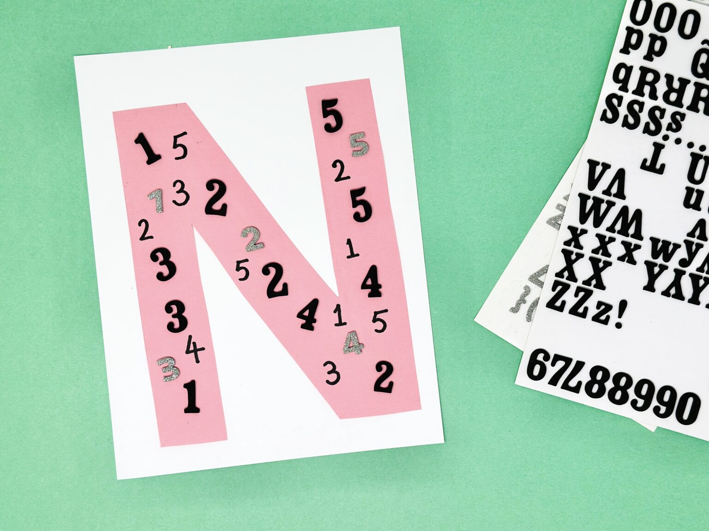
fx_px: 983
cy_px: 266
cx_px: 354
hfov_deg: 39.7
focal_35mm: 48
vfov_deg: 30.3
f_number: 1.78
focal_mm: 6.86
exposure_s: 1/484
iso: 80
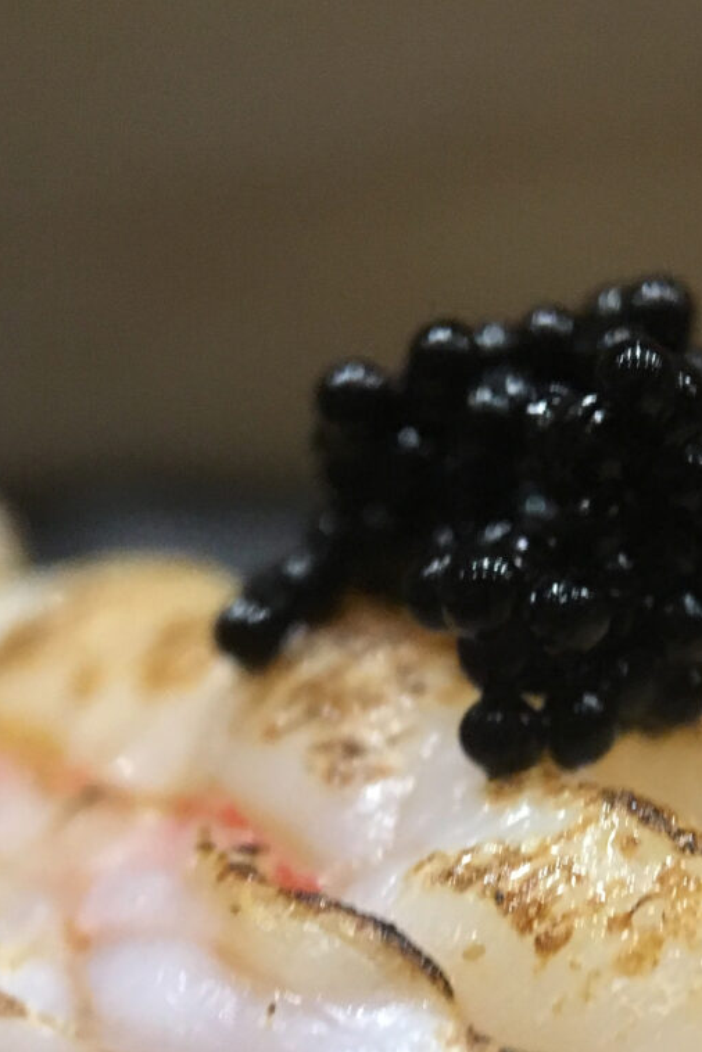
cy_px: 854
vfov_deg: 31.9
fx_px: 1784
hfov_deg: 22.1
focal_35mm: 61
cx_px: 486
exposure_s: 1/15
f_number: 2.2
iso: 200
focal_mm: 4.15
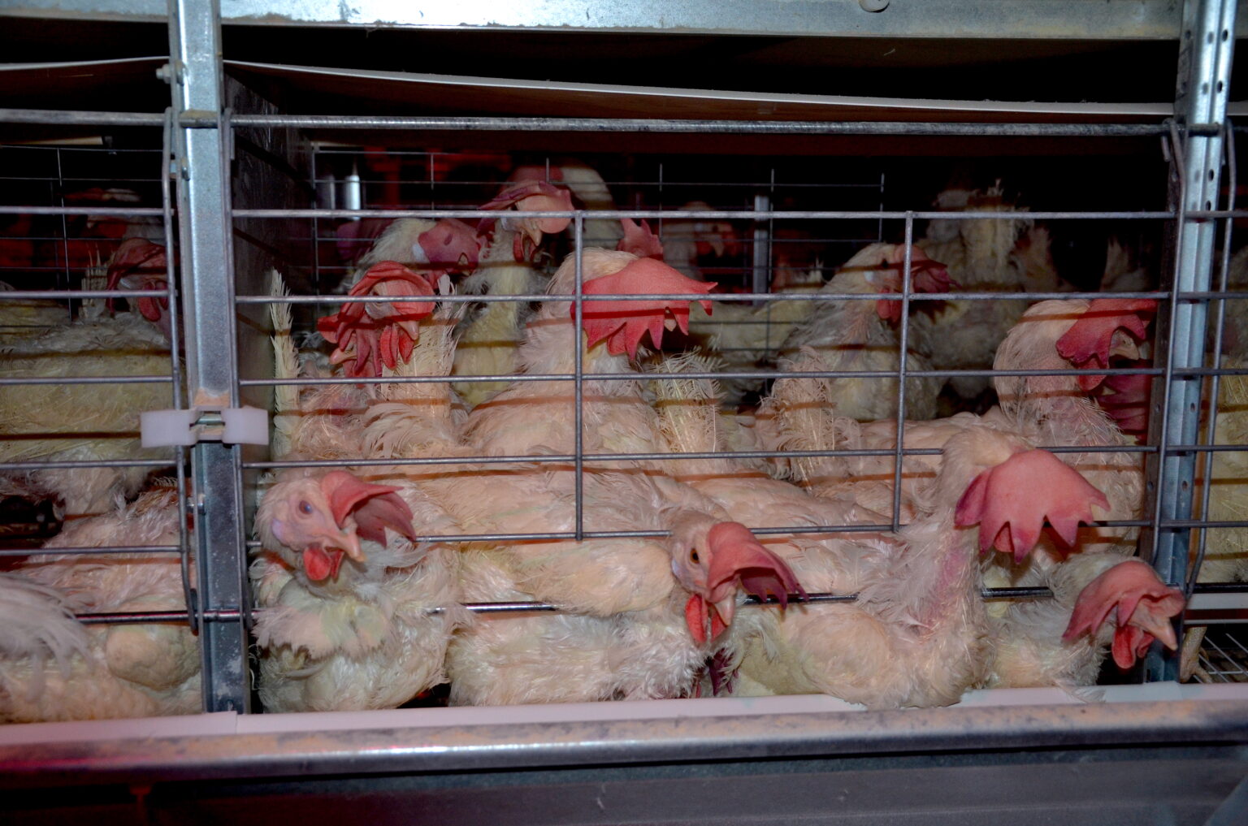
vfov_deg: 31.7
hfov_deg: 46.5
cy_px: 413
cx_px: 624
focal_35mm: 42
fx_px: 1453
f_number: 4
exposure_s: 1/60
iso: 800
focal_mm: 28
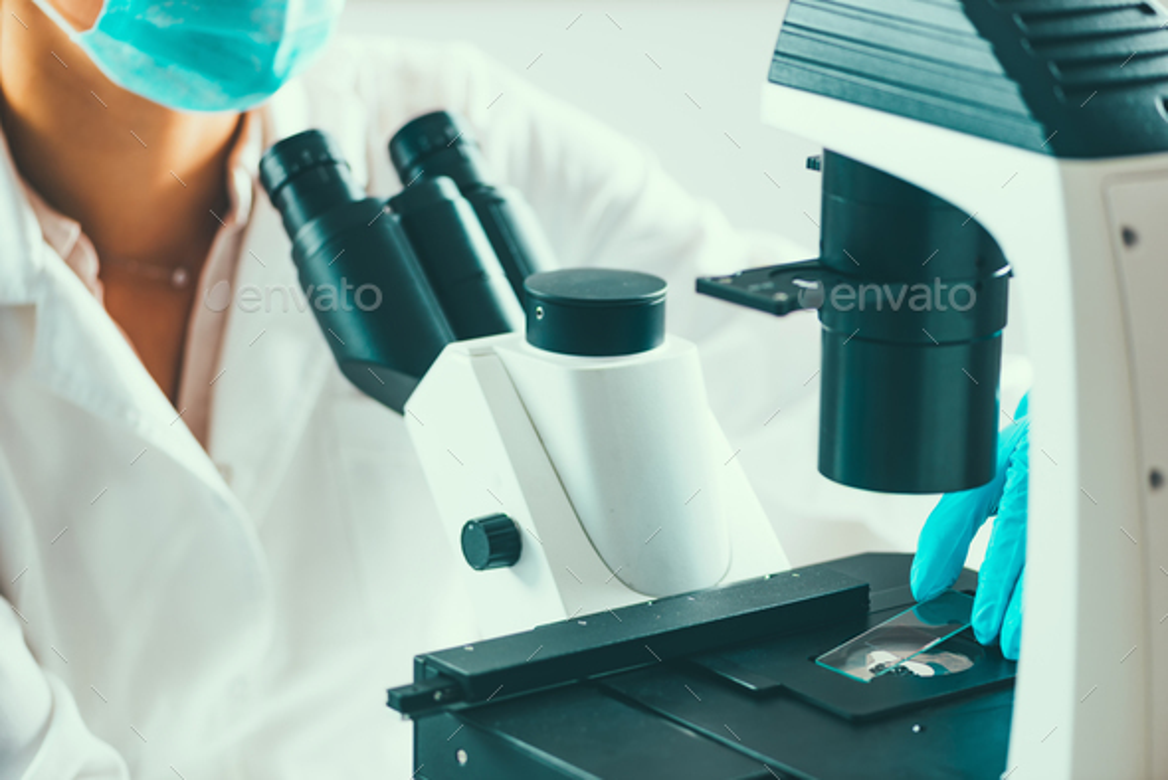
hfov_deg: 19.4
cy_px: 390
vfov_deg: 13.1
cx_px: 584
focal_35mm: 105
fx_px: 3408
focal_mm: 105
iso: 100
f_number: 4
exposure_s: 1/160
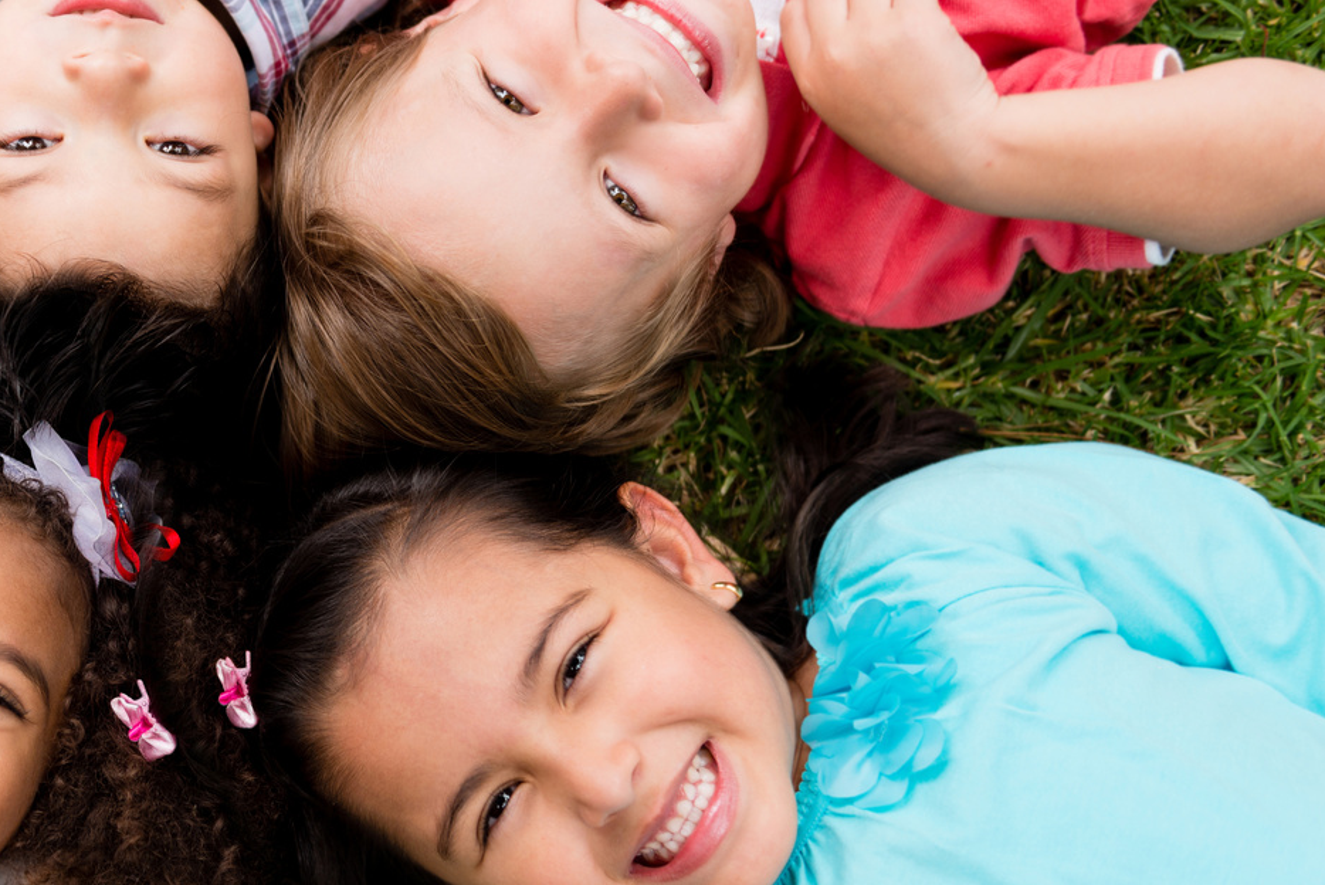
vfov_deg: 21.0
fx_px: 2394
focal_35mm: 65
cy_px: 458
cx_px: 168
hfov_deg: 29.8
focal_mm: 36
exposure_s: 1/200
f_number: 3.2
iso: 100
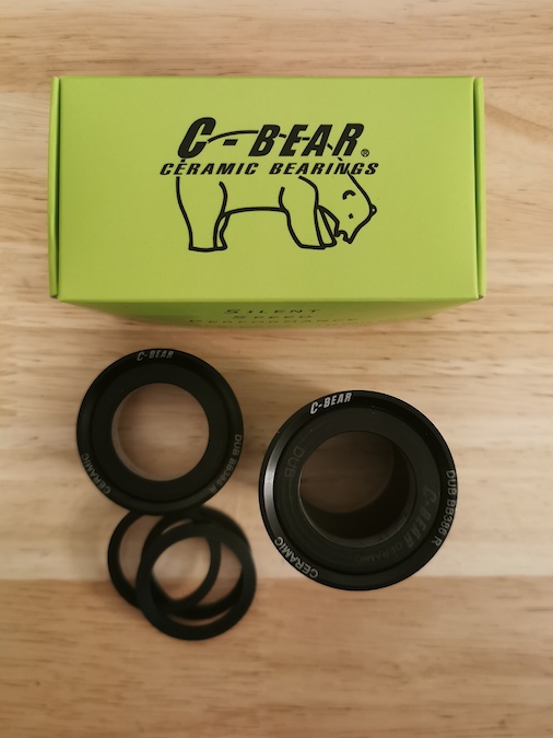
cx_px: 290
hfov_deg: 44.1
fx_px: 682
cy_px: 333
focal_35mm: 32
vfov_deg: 56.7
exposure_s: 1/50
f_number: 1.6
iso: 400
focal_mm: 5.56
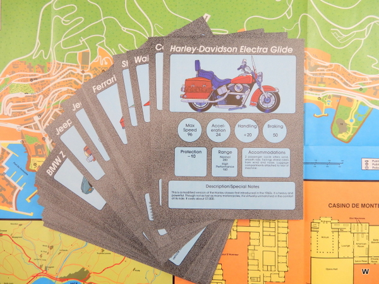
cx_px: 190
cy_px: 142
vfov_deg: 56.8
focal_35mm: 24
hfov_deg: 71.6
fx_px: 263
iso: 180
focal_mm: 4.3
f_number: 3.4
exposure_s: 1/30
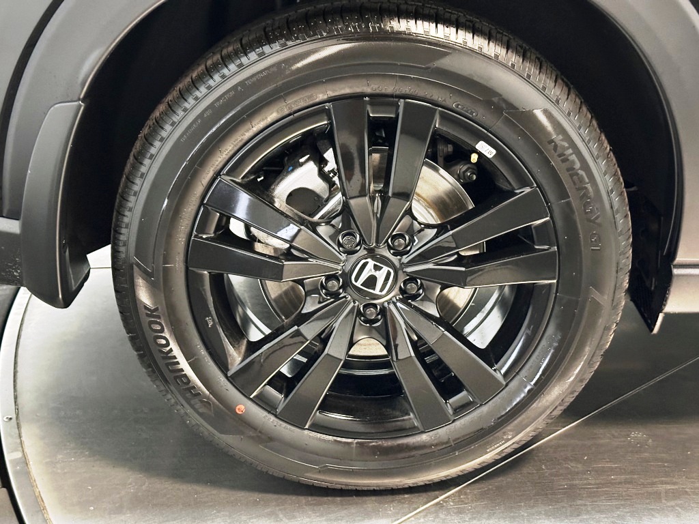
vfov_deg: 30.3
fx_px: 969
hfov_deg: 39.7
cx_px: 350
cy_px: 262
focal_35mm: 48
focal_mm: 6.86
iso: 640
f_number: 1.78
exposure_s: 1/20
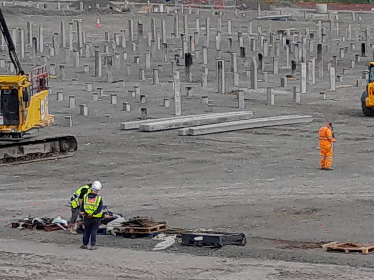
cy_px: 230
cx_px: 644
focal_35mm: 173
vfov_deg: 8.6
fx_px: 1868
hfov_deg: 10.8
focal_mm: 4
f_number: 1.8
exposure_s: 1/1678
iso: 40
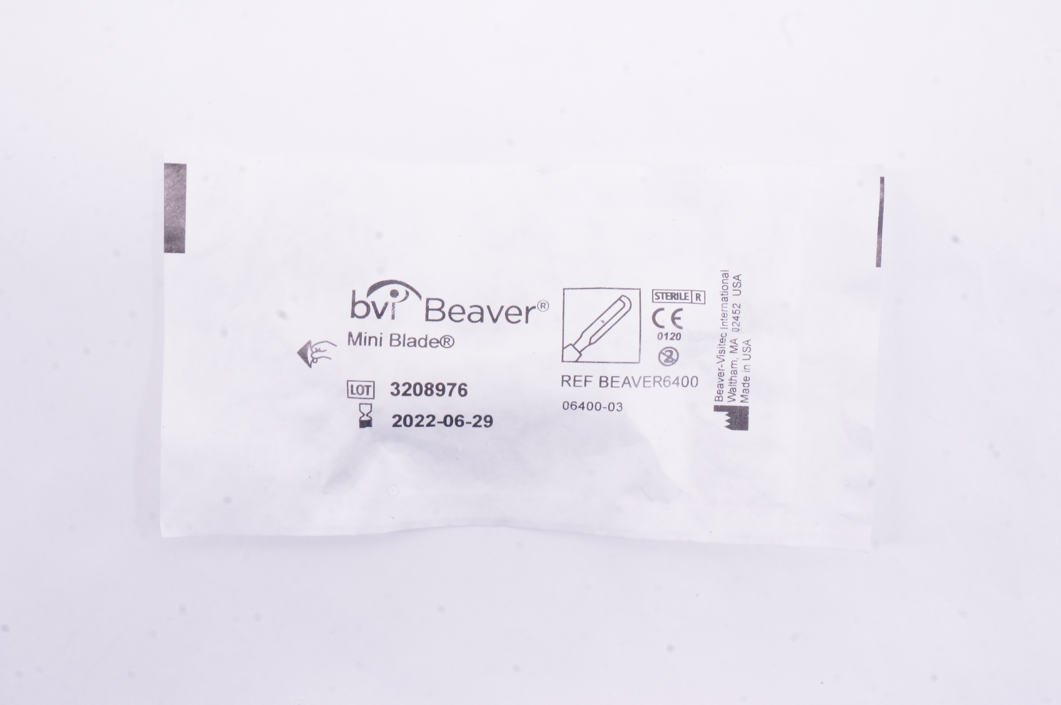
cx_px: 530
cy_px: 352
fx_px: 1281
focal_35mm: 44
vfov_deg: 30.8
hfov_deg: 45.0
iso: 1600
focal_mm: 29
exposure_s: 1/20
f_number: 22
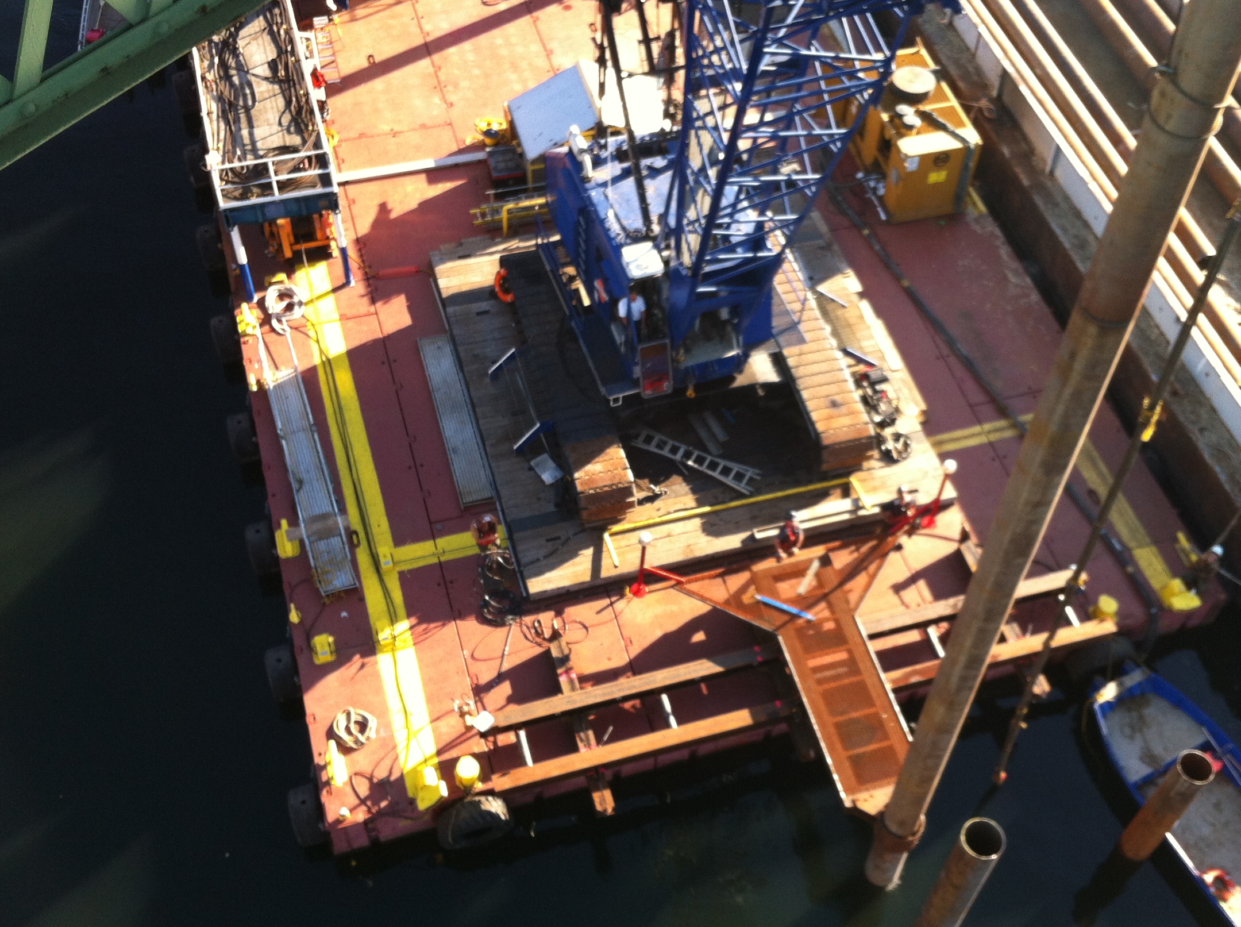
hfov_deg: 44.8
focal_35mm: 42
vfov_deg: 34.2
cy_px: 492
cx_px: 670
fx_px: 1503
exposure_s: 1/176
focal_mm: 3.85
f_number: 2.8
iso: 80
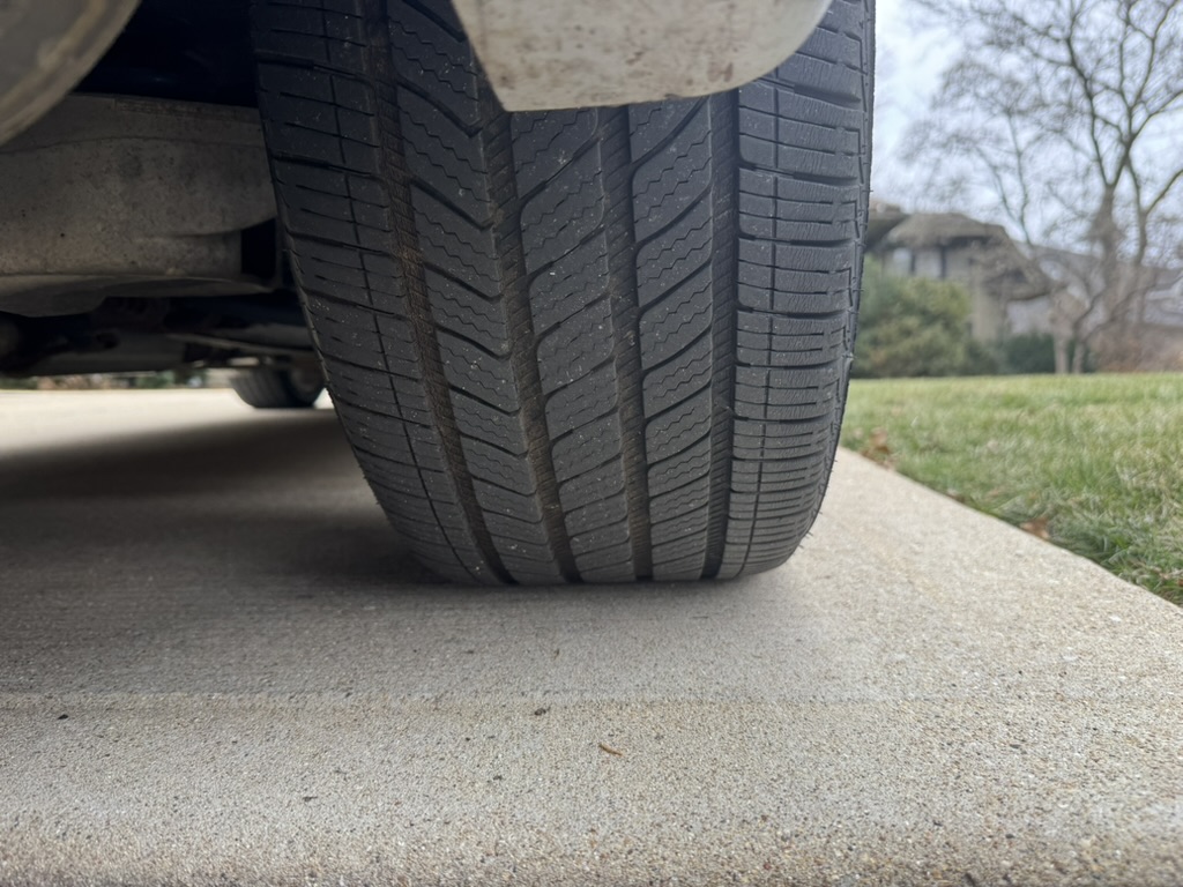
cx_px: 592
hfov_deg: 71.6
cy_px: 444
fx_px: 820
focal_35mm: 24
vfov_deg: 56.8
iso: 64
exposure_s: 1/121
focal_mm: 6.76
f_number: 1.78
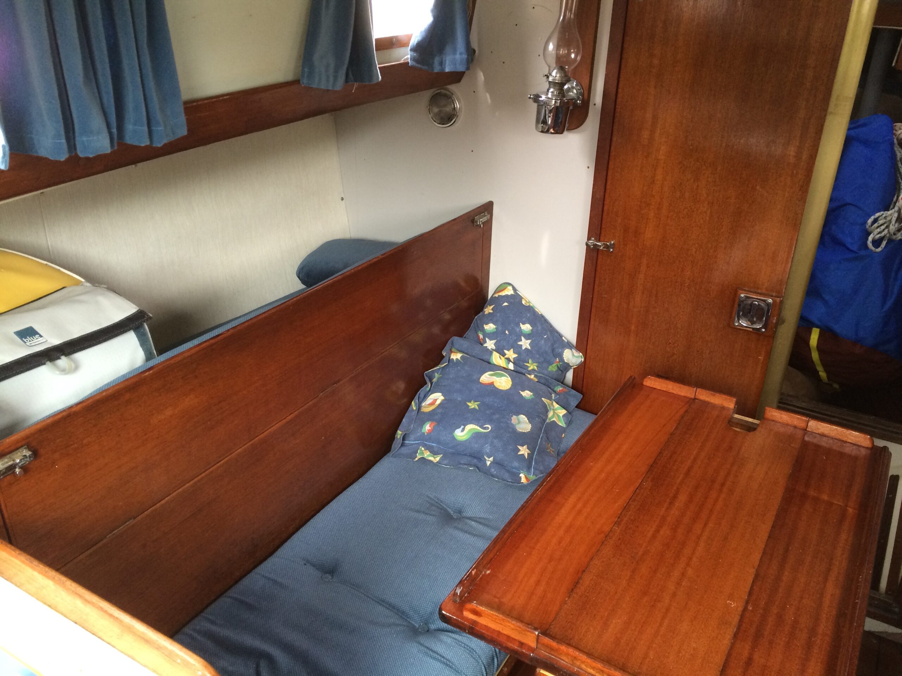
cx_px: 451
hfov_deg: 61.7
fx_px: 756
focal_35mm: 29
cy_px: 338
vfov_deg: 48.2
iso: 160
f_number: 2.2
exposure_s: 1/33
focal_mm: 4.15
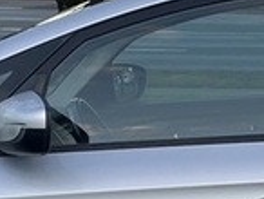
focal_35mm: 182
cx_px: 311
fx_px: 1390
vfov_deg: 8.2
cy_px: 125
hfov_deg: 10.7
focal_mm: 5.1
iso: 50
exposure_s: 1/315
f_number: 1.6
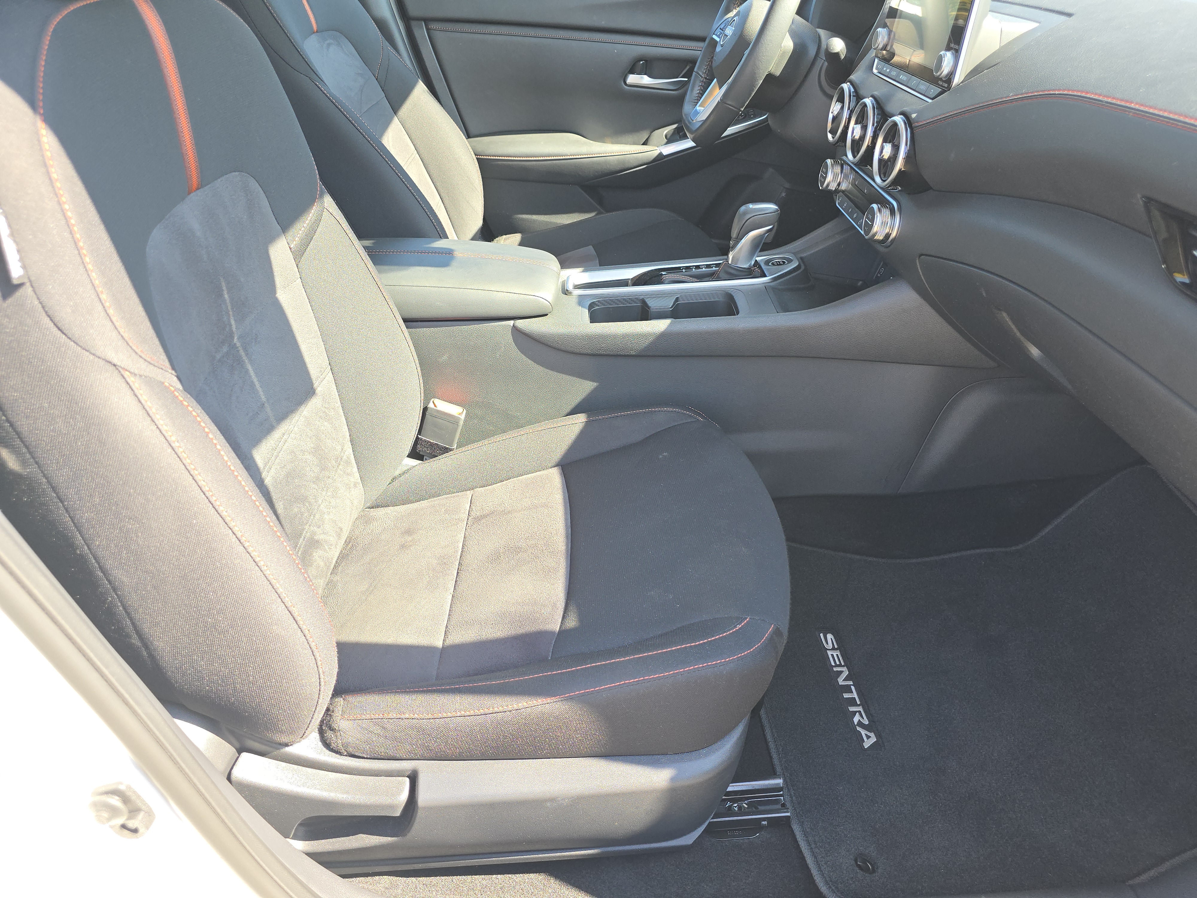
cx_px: 598
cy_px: 449
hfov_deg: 73.9
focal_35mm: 23
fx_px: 795
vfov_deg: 58.9
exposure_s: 1/180
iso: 50
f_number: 1.7
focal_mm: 6.3
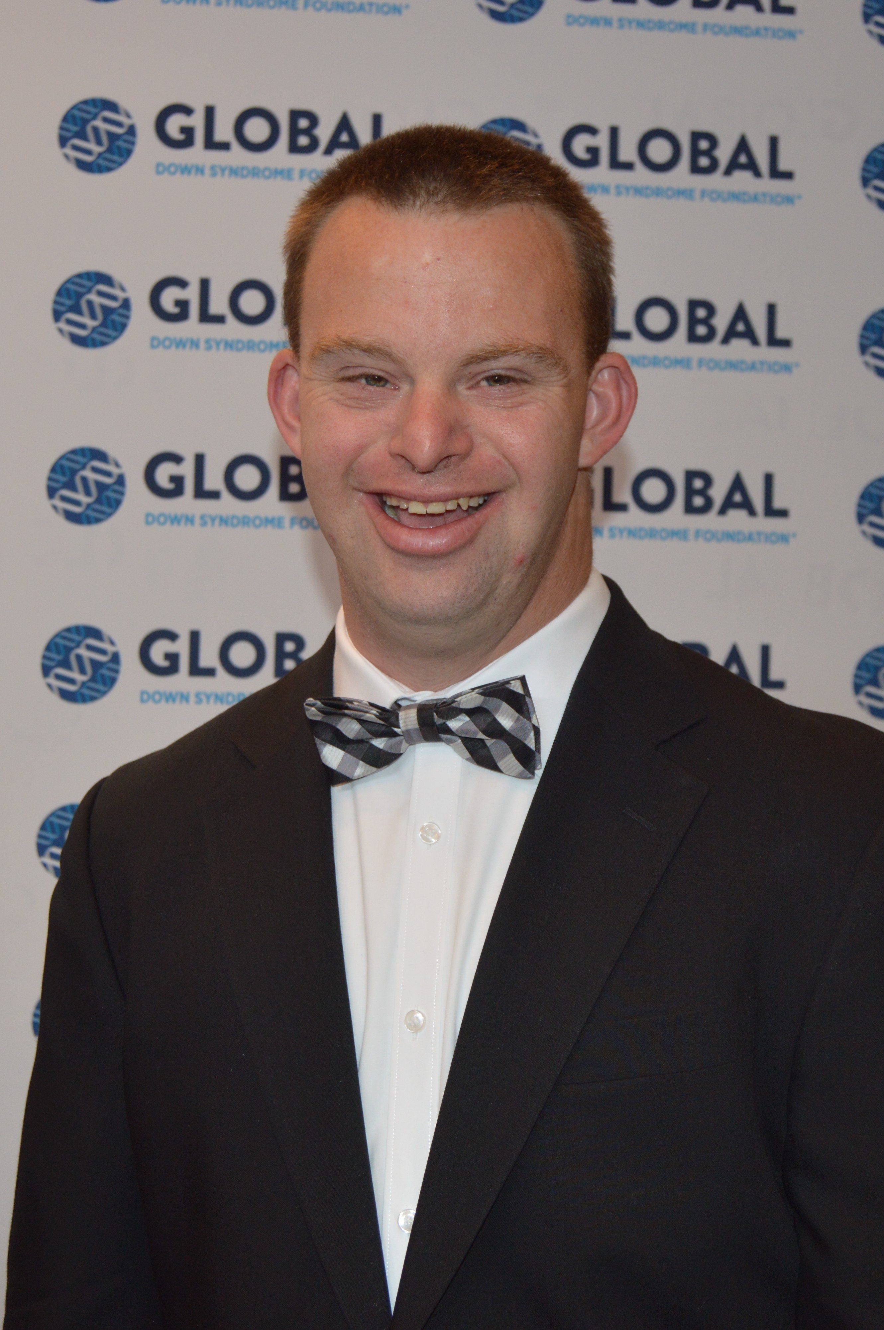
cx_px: 442
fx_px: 1217
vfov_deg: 57.3
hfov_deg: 39.9
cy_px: 665
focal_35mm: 33
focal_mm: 22
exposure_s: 1/60
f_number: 4
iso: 400
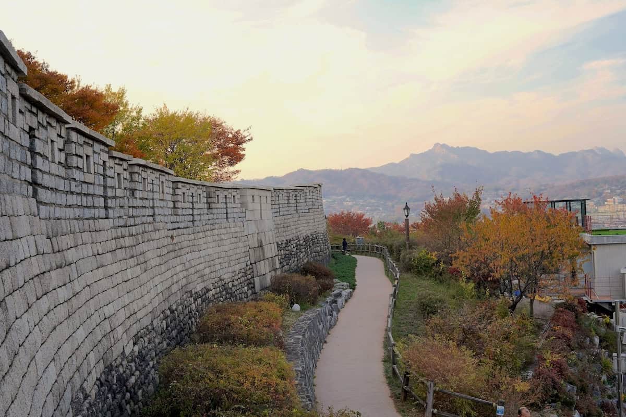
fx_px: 626
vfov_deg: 36.9
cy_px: 208
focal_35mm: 36
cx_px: 313
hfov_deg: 53.1
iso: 100
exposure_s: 1/160
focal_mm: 24
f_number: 4.5
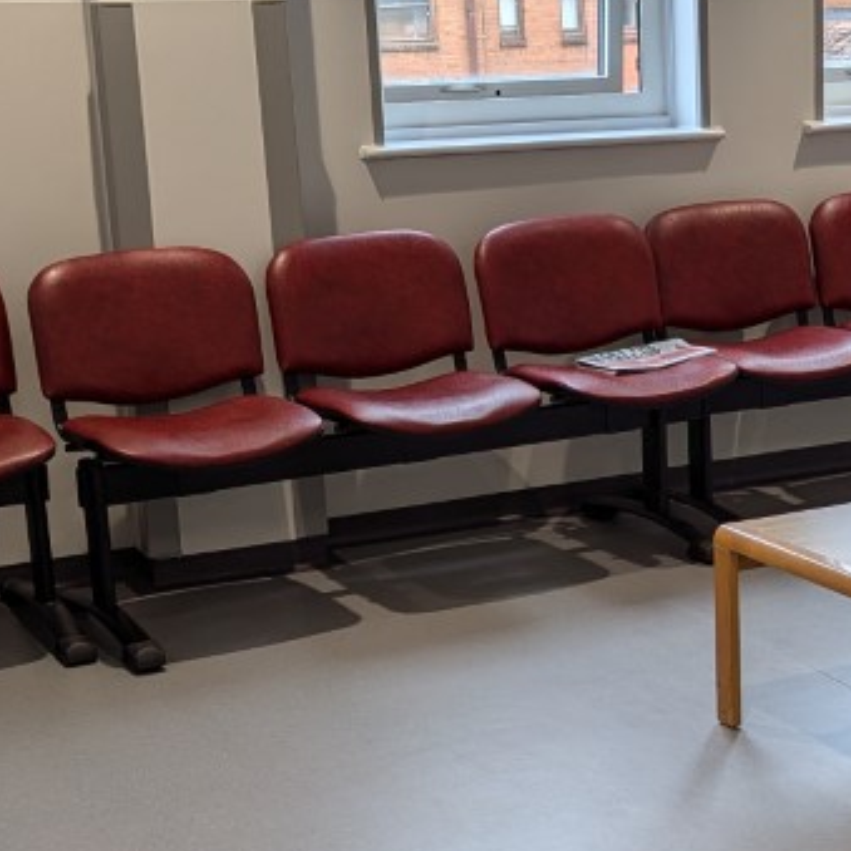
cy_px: 532
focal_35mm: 75
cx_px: 727
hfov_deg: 22.6
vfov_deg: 23.0
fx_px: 2086
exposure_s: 1/162
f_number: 1.85
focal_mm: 6.81
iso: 46
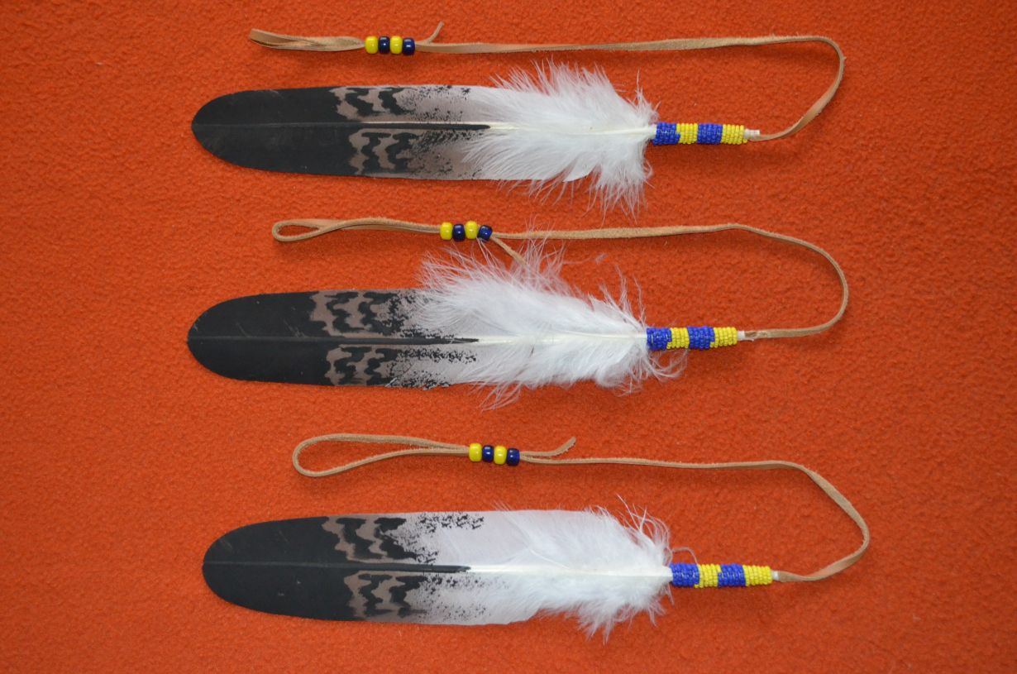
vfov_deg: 26.4
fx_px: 1438
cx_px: 508
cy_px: 337
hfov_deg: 39.0
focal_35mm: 51
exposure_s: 1/60
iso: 3200
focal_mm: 34
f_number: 5
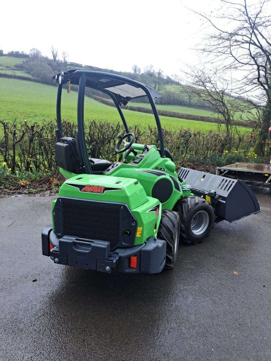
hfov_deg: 56.8
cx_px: 136
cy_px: 180
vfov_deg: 71.6
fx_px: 251
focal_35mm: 24
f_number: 1.8
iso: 50
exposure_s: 1/143
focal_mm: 5.23
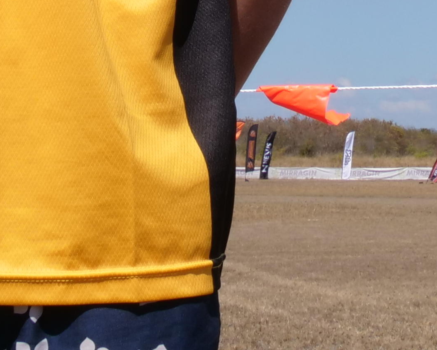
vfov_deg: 8.3
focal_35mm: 176
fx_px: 2276
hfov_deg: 11.0
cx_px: 232
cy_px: -369
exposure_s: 1/200
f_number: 14
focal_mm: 19
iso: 200
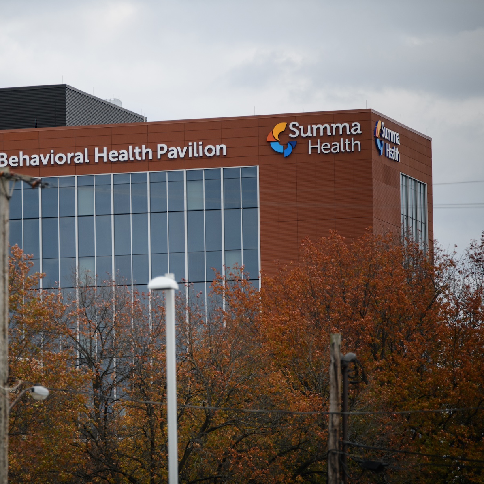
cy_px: 242
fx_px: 4050
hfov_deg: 6.8
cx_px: 130
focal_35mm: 256
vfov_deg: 6.8
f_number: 2.8
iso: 400
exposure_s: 1/2500
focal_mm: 200
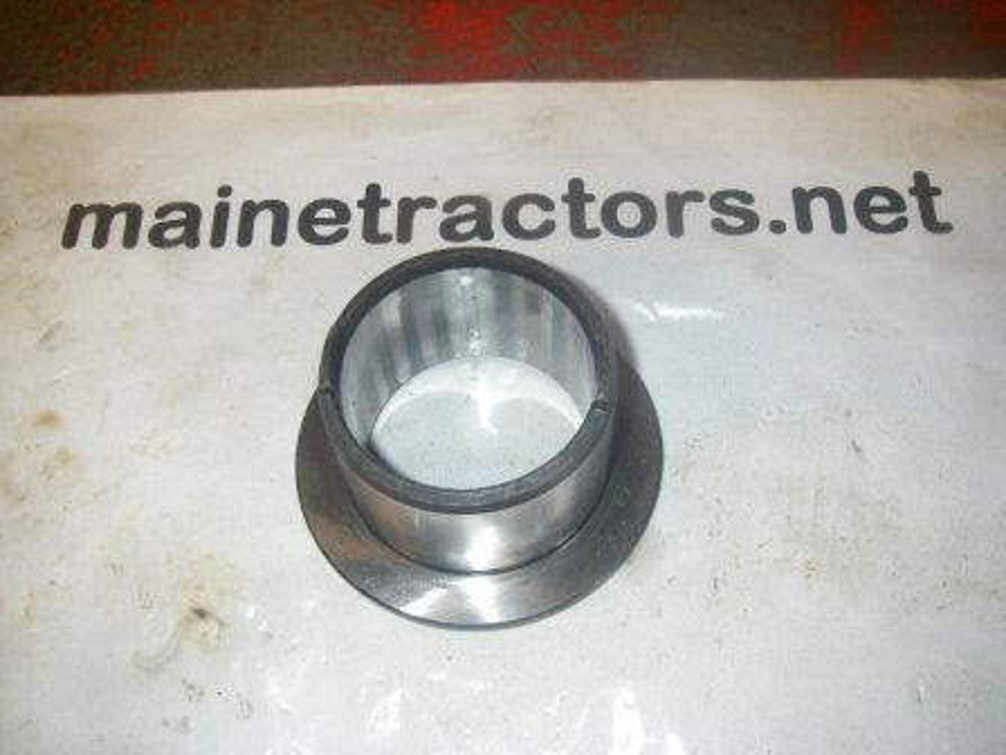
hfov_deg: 49.0
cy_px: 378
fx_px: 1104
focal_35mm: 38
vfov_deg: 37.7
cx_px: 503
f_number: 3.3
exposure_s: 1/40
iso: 200
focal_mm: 6.3
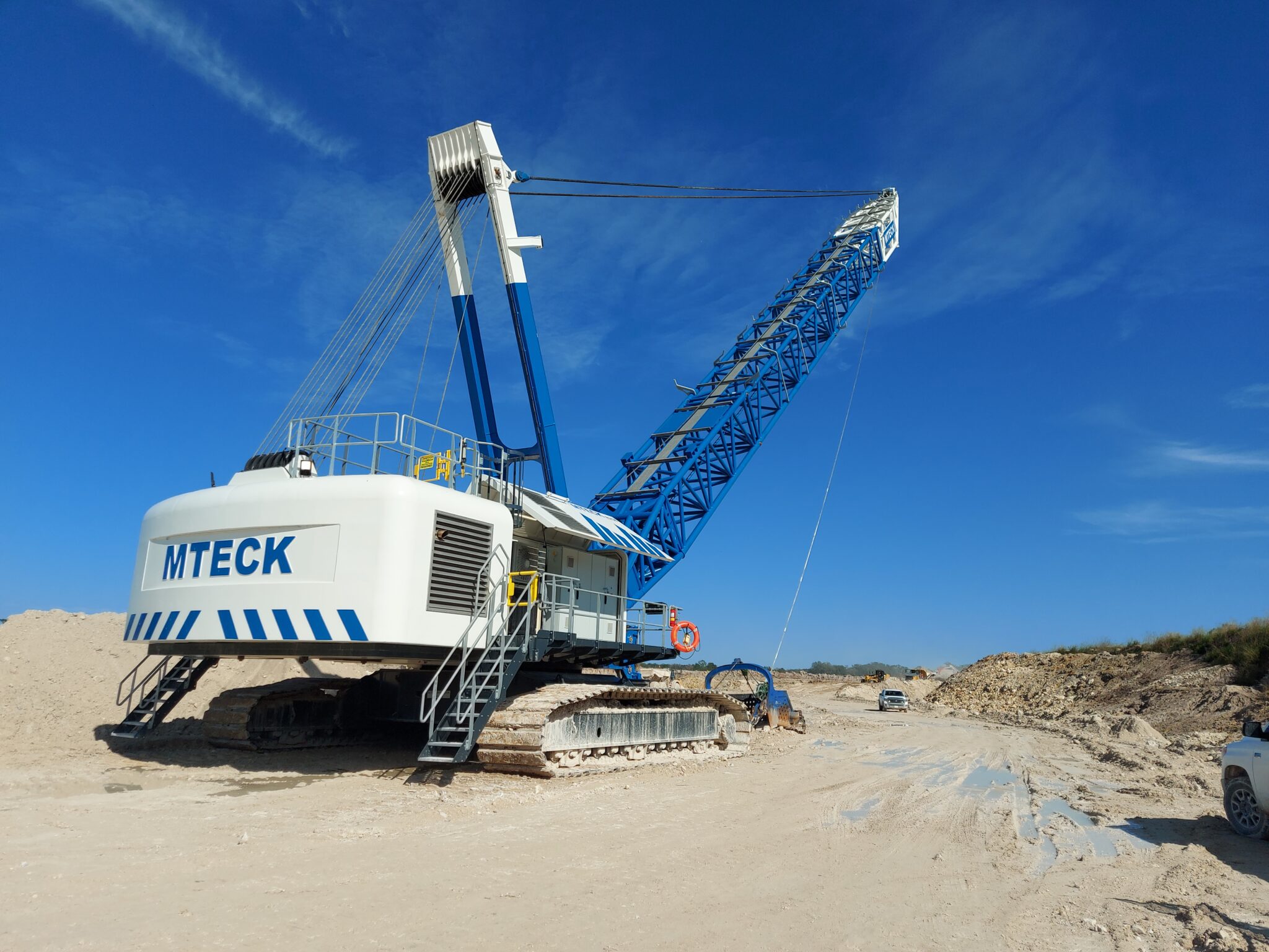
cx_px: 634
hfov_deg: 71.6
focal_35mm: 24
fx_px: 880
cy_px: 476
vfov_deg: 56.8
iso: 32
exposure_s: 1/2058
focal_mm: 5.23
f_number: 1.8
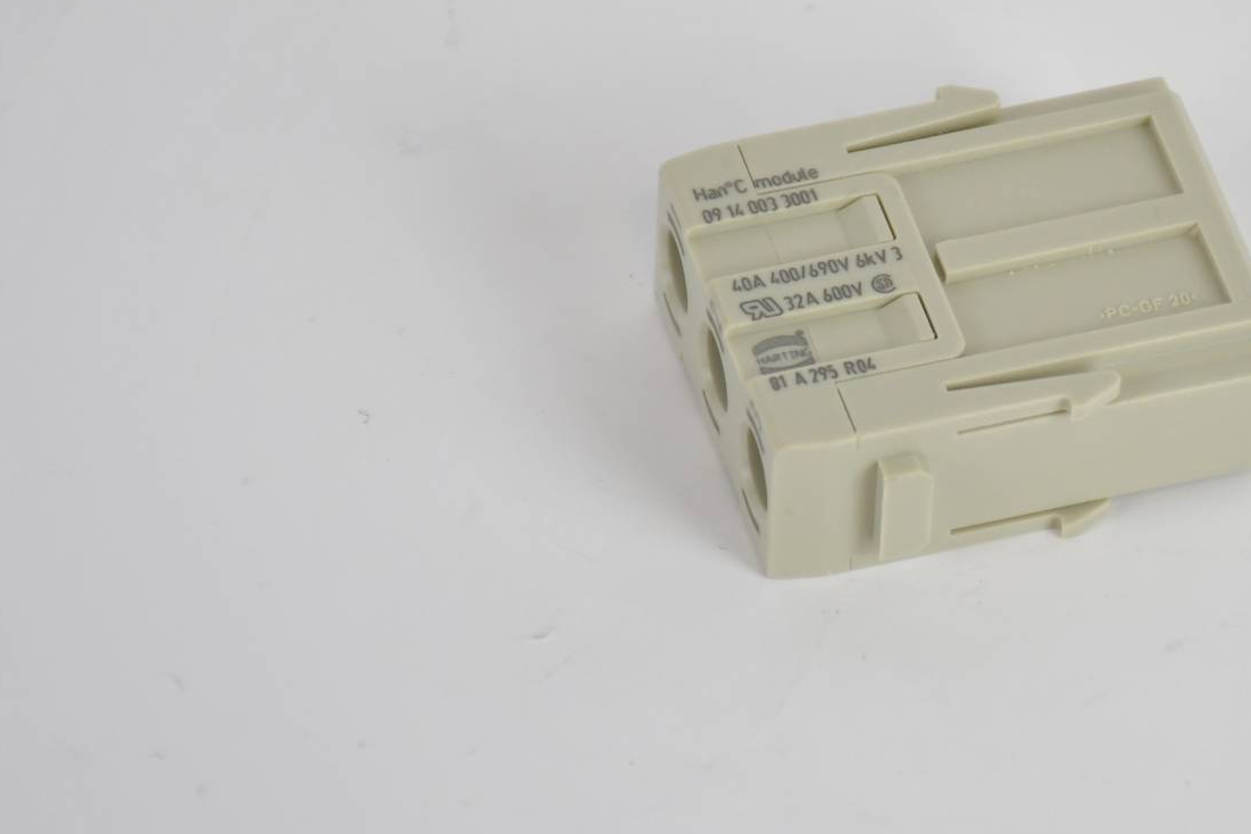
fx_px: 14316
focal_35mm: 412
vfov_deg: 3.3
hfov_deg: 5.0
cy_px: 370
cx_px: 948
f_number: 5.6
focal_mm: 140
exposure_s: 1/250
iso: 1250
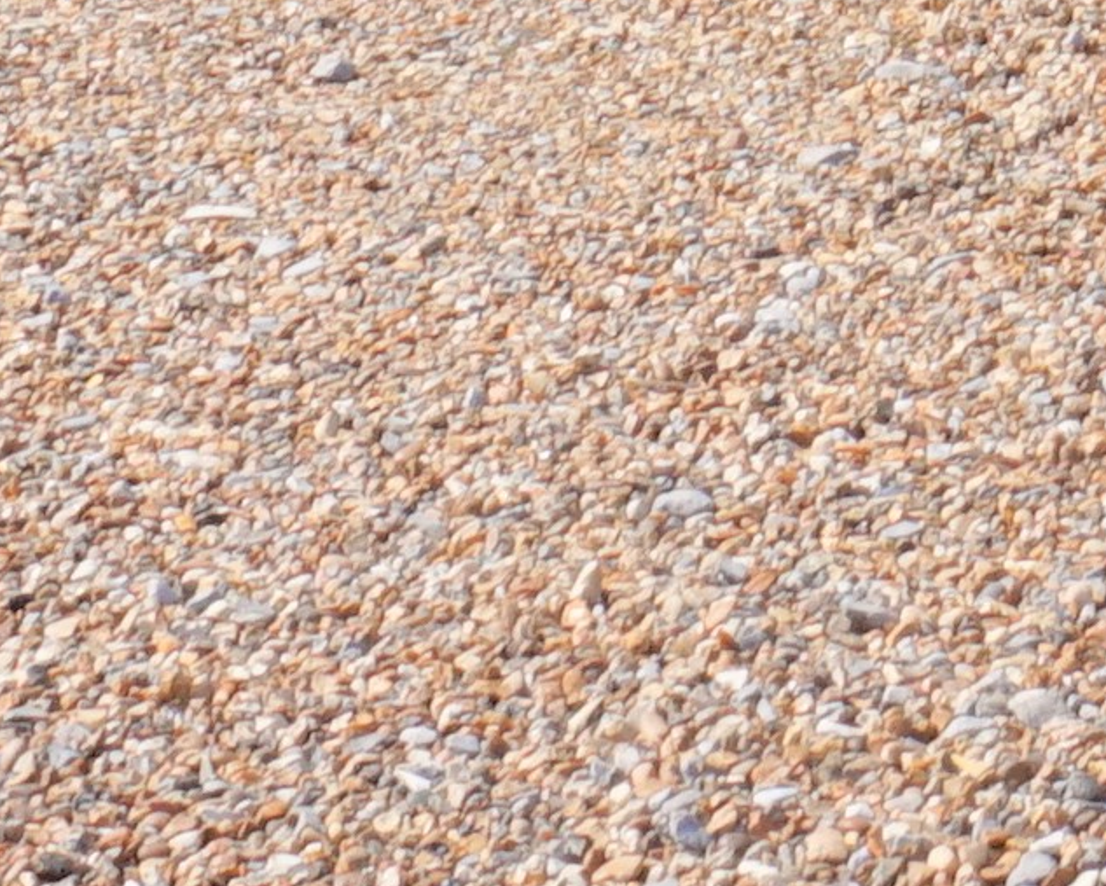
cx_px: 1901
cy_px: -1215
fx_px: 6353
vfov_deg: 7.5
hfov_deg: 9.5
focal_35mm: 194
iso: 100
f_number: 14
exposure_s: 1/100
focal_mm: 16
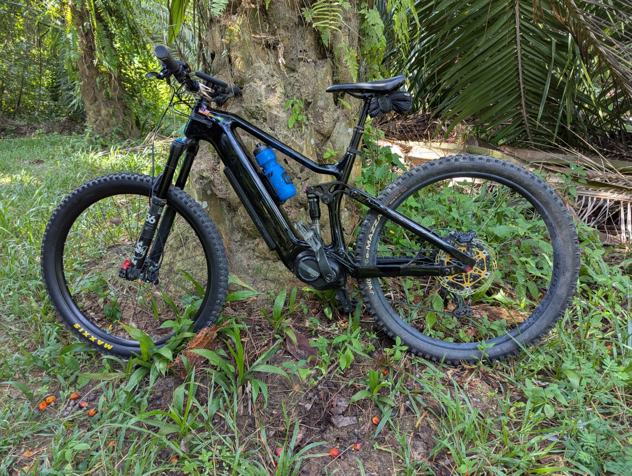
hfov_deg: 71.5
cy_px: 238
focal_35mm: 24
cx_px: 316
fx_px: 439
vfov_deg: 56.9
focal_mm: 6.81
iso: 69
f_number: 1.85
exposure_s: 1/171
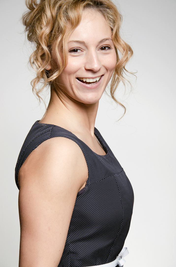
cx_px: 88
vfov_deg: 19.5
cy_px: 134
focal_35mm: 105
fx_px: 774
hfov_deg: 13.0
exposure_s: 1/160
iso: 100
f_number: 8
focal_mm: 70
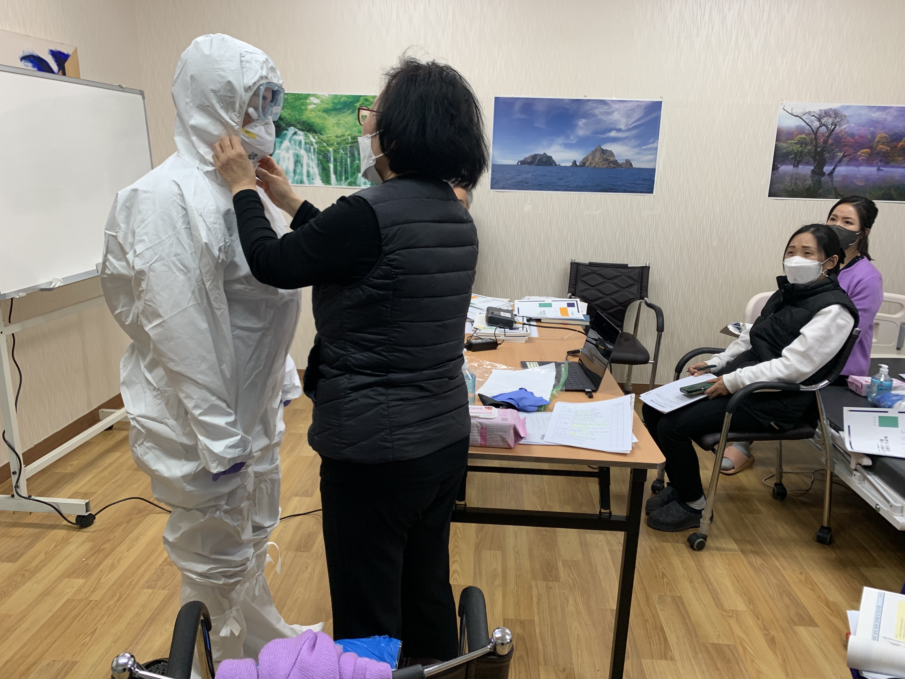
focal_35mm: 26
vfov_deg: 53.1
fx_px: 680
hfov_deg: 67.3
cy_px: 340
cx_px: 452
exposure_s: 1/60
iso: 80
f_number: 1.8
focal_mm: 4.25
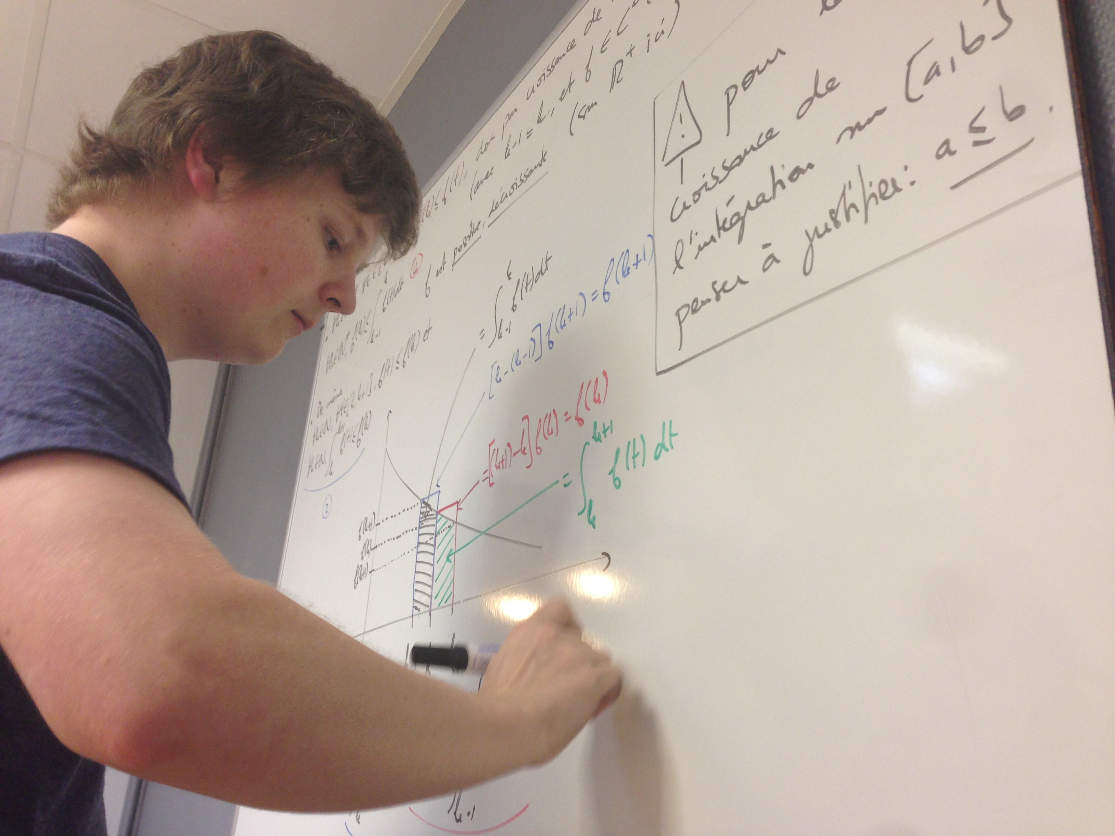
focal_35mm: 33
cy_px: 418
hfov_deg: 55.4
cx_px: 558
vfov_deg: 42.9
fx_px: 1063
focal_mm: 4.13
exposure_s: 1/20
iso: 80
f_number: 2.4
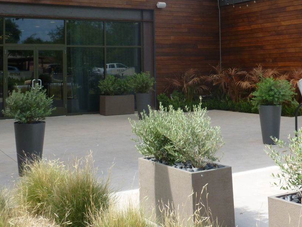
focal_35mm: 53
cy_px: 41
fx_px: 463
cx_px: 166
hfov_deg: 36.1
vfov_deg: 26.9
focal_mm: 5
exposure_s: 1/320
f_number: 3.3
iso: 100
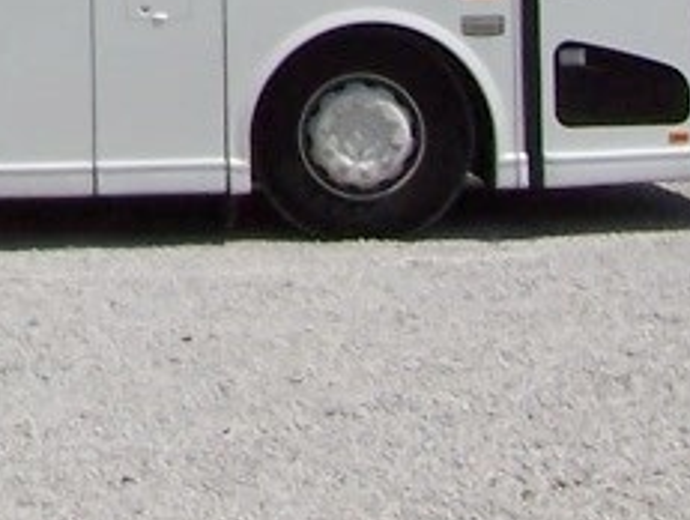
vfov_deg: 7.2
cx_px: -323
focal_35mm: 197
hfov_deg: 9.7
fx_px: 3933
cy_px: -634
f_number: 5.6
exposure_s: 1/1000
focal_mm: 6.3
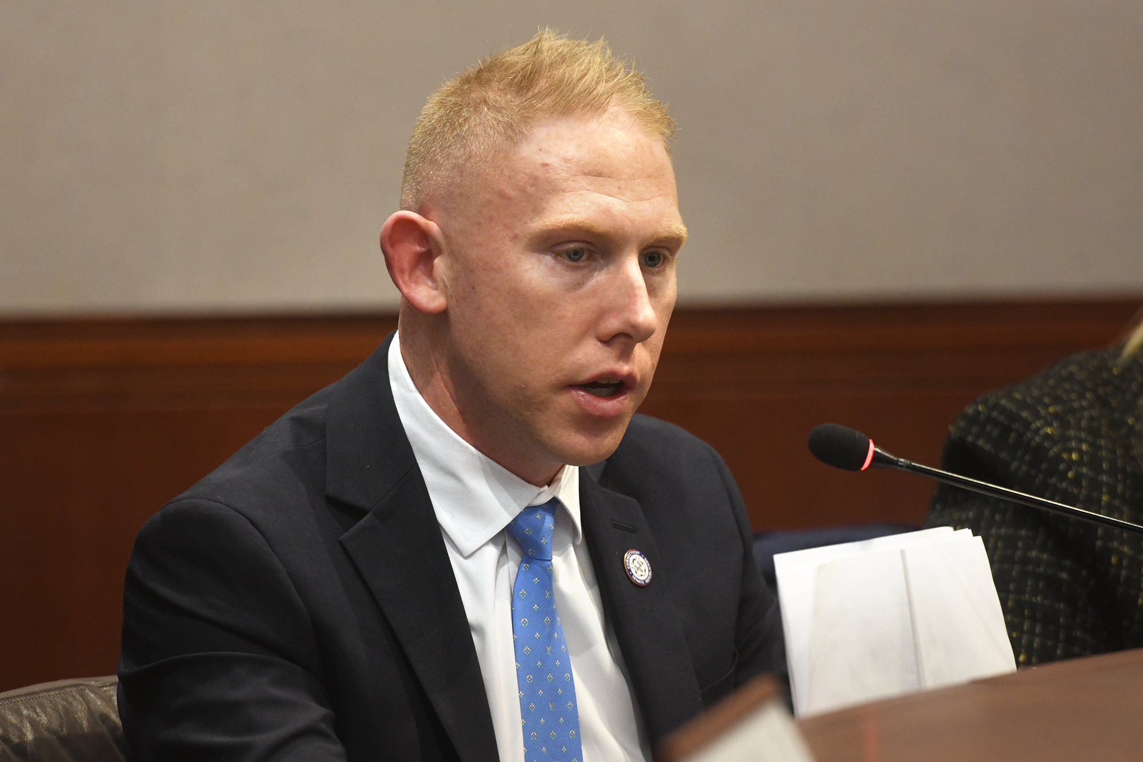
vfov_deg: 6.9
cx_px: 572
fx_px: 6350
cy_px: 381
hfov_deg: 10.3
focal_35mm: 200
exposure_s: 1/160
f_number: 4
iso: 1600
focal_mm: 200
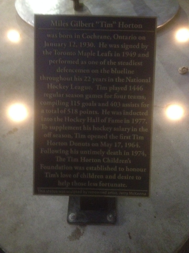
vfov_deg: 52.6
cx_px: 94
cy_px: 126
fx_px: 255
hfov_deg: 40.7
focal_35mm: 35
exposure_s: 1/15
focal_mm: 4.28
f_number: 2.4
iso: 800
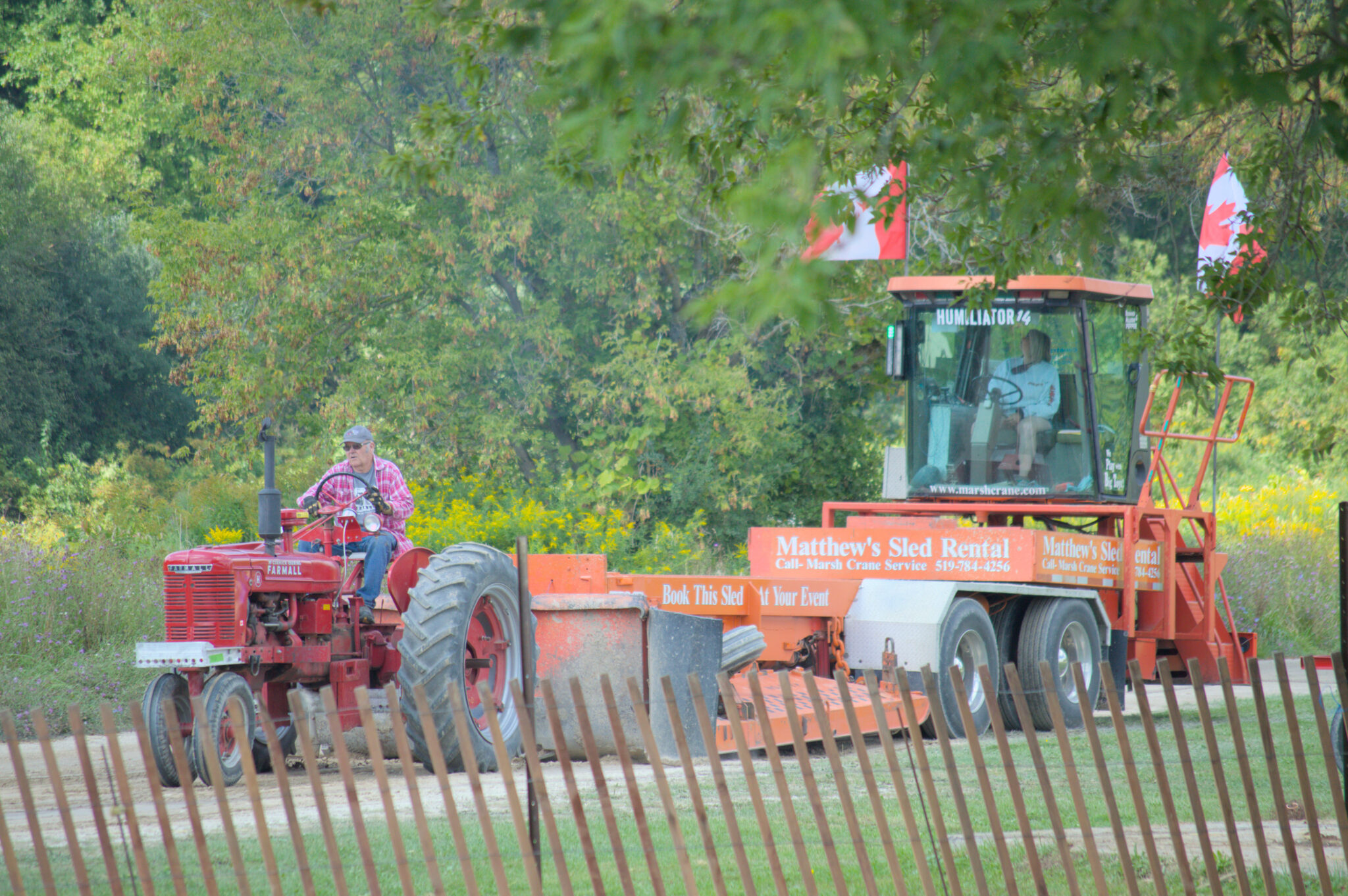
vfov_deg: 6.1
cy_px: 448
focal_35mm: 225
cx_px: 674
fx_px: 8418
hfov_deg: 9.2
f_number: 5
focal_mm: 150
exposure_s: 1/400
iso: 400
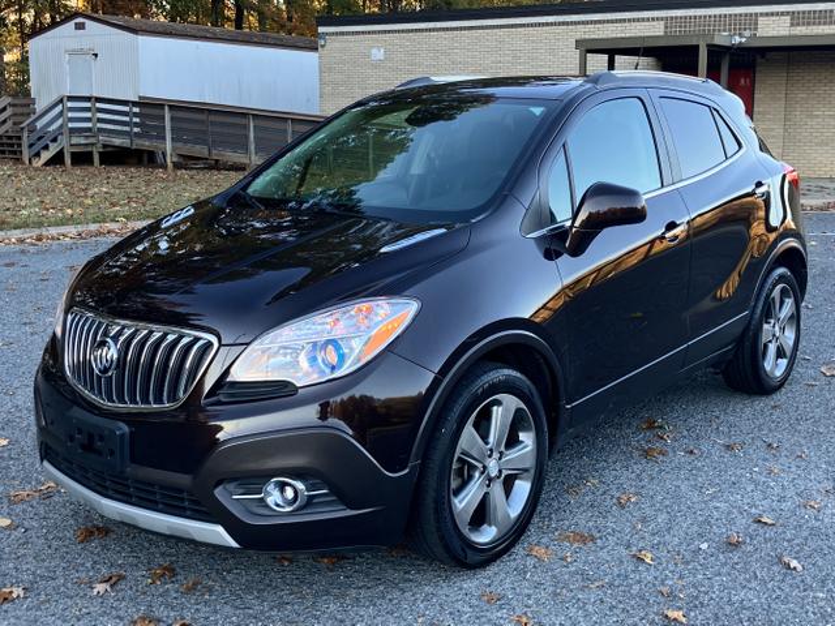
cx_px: 418
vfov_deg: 49.7
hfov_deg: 63.4
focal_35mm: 28
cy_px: 313
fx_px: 675
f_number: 1.8
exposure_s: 1/121
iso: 40
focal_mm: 3.99
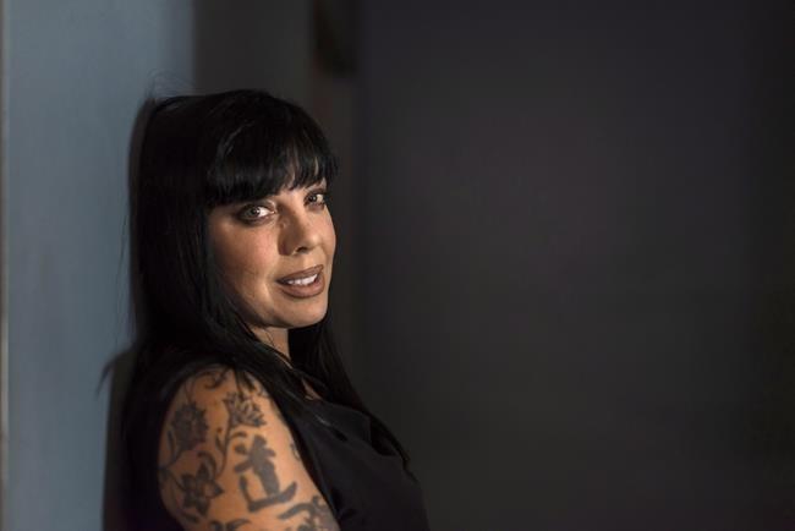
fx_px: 1105
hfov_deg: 39.6
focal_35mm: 50
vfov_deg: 27.0
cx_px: 398
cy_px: 266
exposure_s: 1/160
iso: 1600
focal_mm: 50
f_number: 2
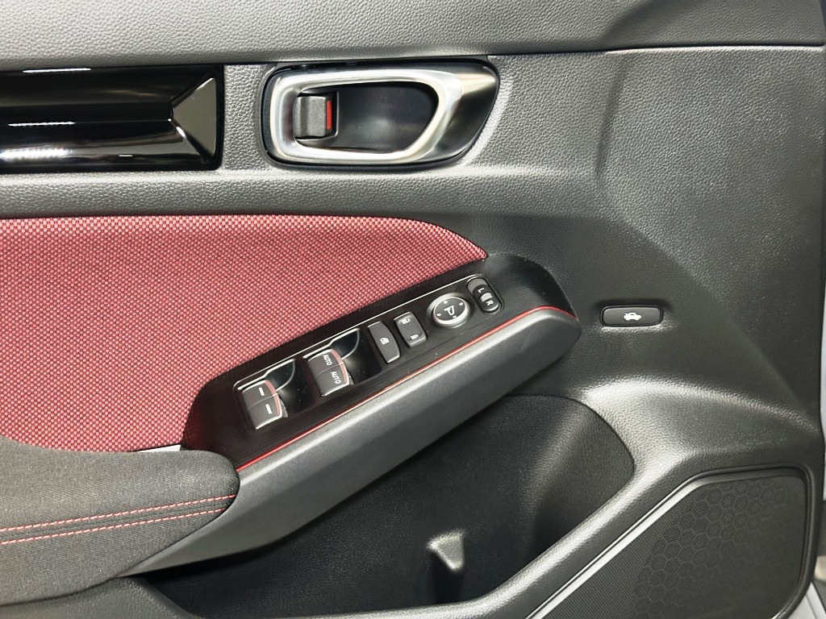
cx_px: 413
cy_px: 310
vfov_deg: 30.3
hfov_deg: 39.7
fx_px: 1145
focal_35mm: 48
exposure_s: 1/30
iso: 640
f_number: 1.78
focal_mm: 6.86
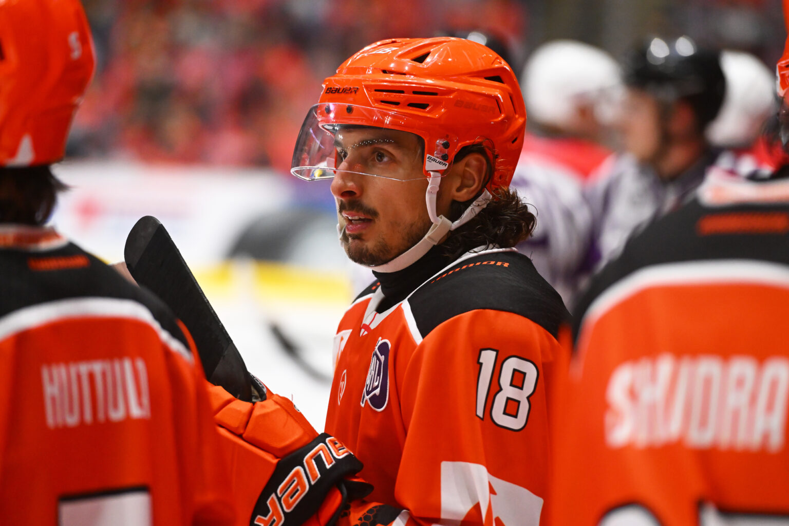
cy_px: 263
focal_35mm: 200
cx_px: 394
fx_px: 4383
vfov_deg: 6.9
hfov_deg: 10.3
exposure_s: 1/800
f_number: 3.5
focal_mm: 200
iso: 4000
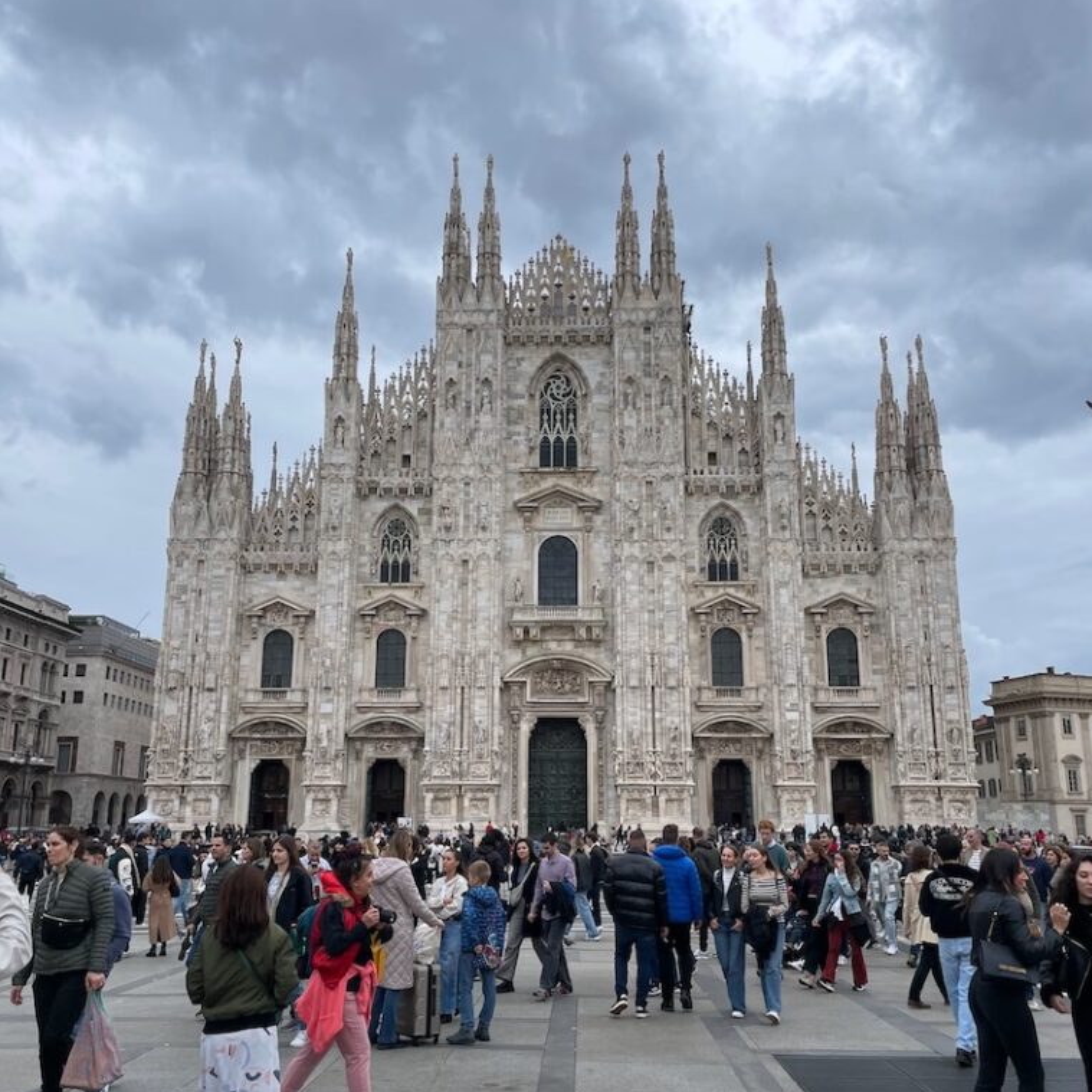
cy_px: 591
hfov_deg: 52.5
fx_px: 1106
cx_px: 551
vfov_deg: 52.5
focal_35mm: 31
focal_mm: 4.2
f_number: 1.6
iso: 32
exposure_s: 1/1182
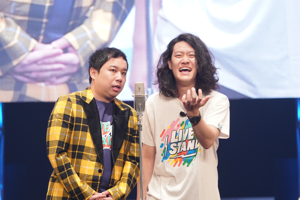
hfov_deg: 9.0
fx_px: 1908
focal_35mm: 229
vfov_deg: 6.0
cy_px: 100
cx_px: 150
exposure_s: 1/500
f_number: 5.6
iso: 4000
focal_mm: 229
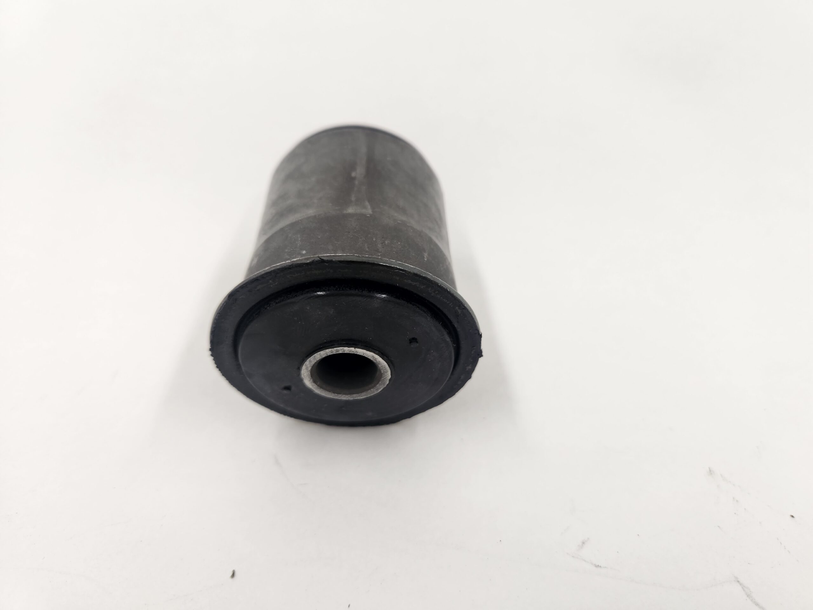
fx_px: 540
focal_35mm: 23
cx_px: 406
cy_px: 305
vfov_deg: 58.9
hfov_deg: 73.9
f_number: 1.8
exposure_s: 1/120
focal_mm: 5.4
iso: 50
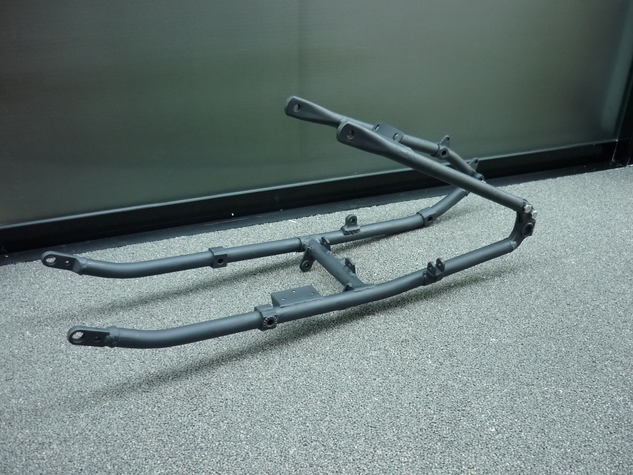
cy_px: 238
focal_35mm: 33
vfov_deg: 42.9
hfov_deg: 55.4
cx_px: 316
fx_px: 603
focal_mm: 5.5
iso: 200
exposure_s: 1/30
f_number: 2.8
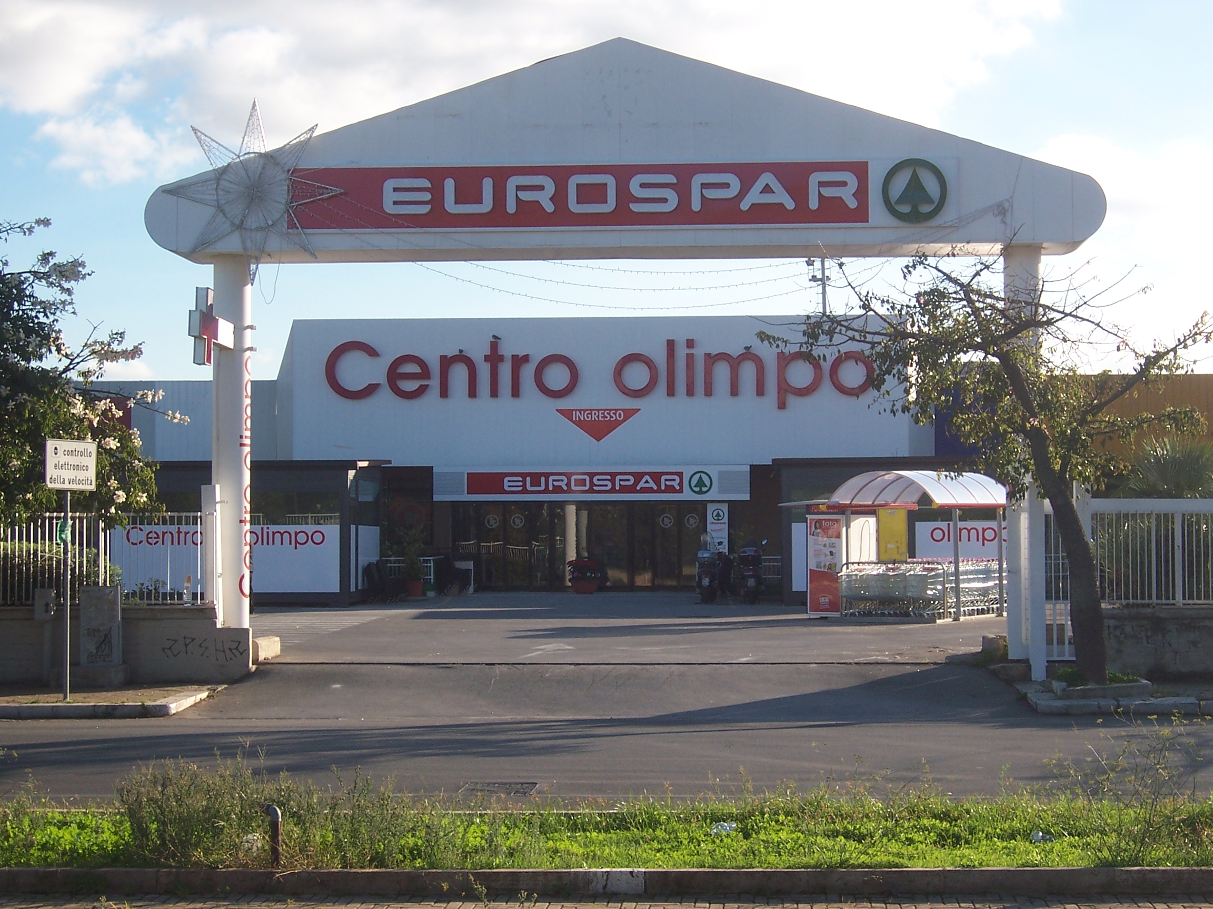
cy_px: 454
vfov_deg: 20.2
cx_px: 606
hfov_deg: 26.7
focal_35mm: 73
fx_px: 2558
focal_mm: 12.1
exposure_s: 1/350
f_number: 4.8
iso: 80
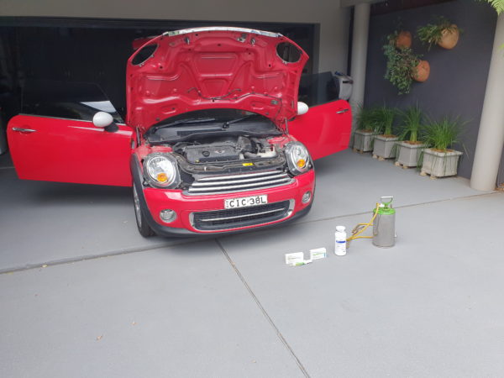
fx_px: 379
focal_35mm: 26
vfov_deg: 53.1
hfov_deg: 67.3
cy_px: 189
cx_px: 252
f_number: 2.4
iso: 50
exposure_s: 1/353
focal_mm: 4.32
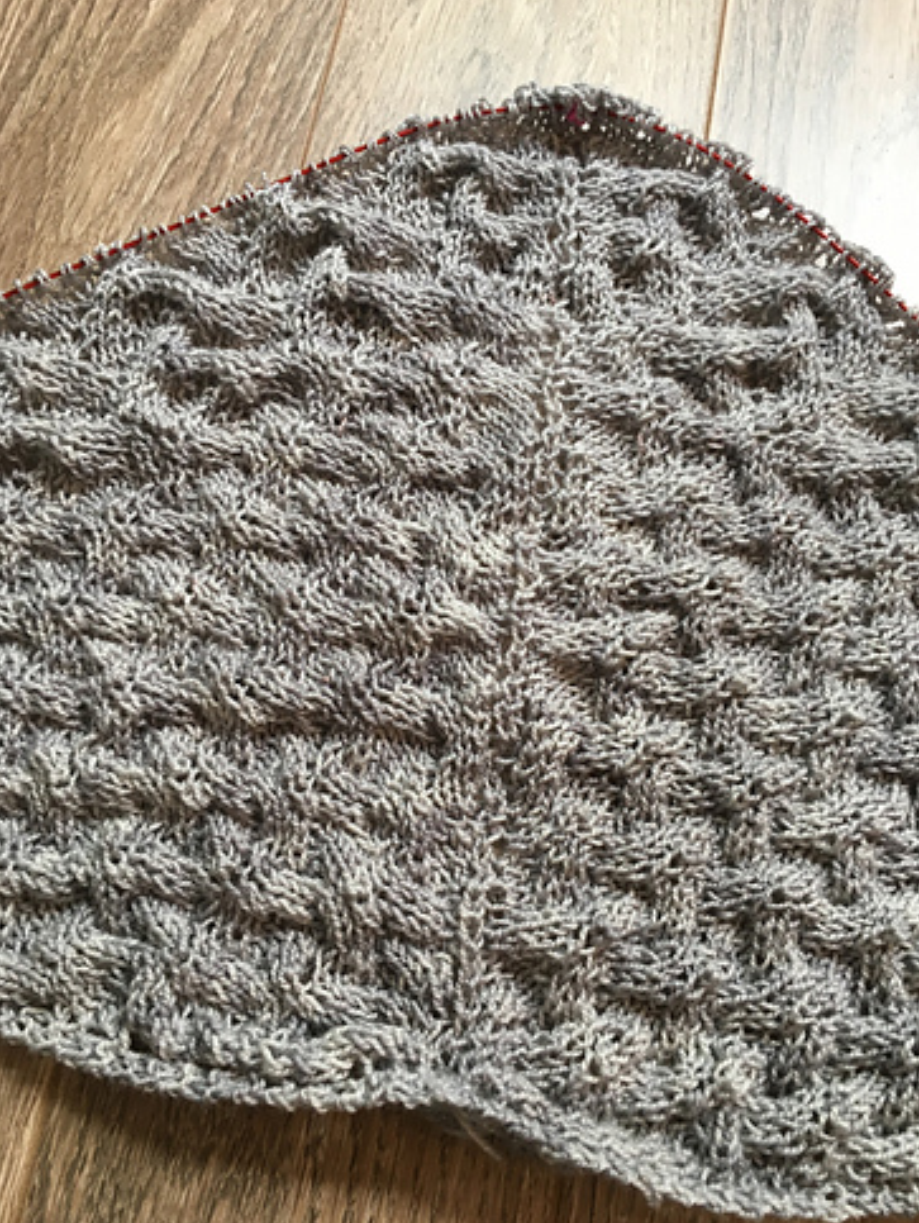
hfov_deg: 46.8
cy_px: 605
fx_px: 1061
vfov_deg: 59.9
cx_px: 452
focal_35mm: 30
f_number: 2.2
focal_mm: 4.15
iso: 64
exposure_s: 1/30
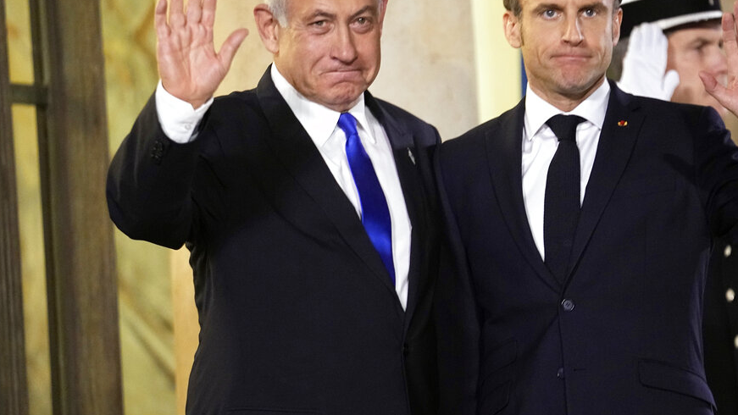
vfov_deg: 5.0
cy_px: 168
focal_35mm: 244
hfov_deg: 8.8
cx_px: 428
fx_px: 4775
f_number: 2.8
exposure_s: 1/200
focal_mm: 198
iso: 5000
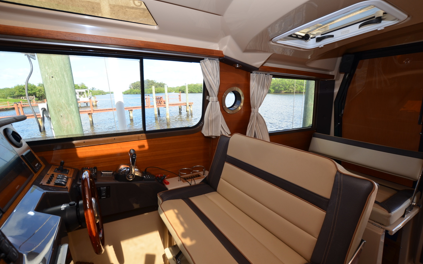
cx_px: 204
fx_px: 184
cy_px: 137
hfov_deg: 97.8
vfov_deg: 71.2
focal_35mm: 16
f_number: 5.6
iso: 200
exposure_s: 1/125
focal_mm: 10
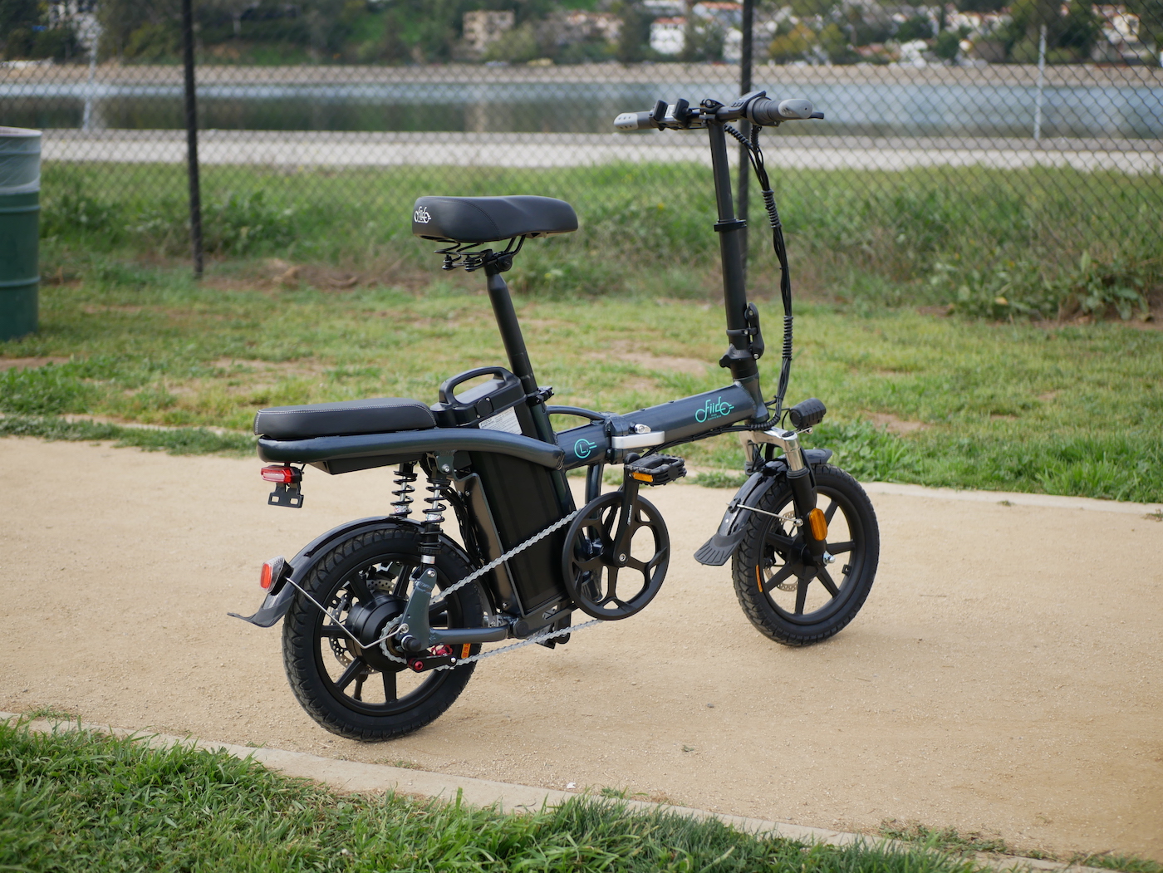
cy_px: 436
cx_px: 582
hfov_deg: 38.2
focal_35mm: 50
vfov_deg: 29.1
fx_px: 1680
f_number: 1.7
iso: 200
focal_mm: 25
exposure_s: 1/4000
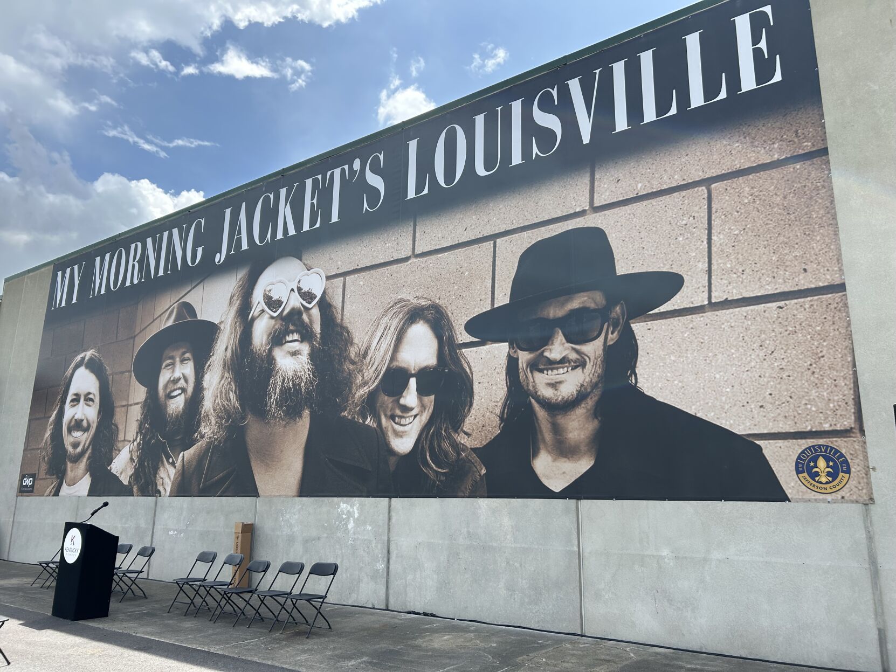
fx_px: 673
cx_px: 448
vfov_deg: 53.1
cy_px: 336
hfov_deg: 67.3
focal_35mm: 26
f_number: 1.5
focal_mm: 5.7
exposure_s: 1/2353
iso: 50
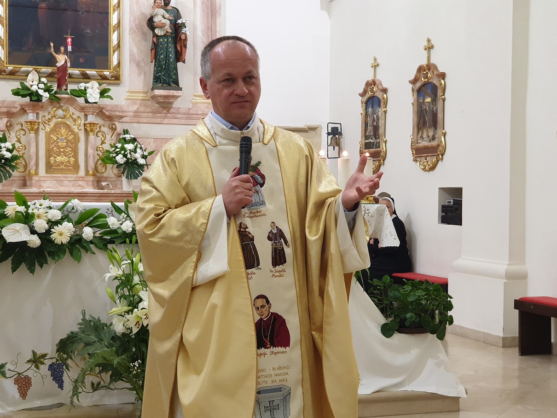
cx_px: 278
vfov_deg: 28.0
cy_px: 209
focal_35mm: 52
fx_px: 837
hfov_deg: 36.8
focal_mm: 6
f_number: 2.4
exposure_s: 1/33
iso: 200
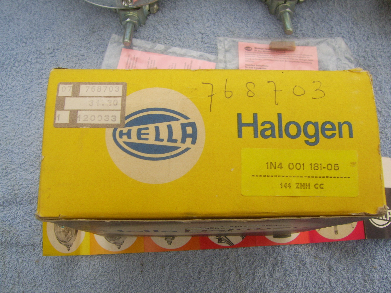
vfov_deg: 37.7
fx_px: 429
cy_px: 146
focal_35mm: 38
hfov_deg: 49.0
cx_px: 196
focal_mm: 7.8
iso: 50
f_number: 4.5
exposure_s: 1/100
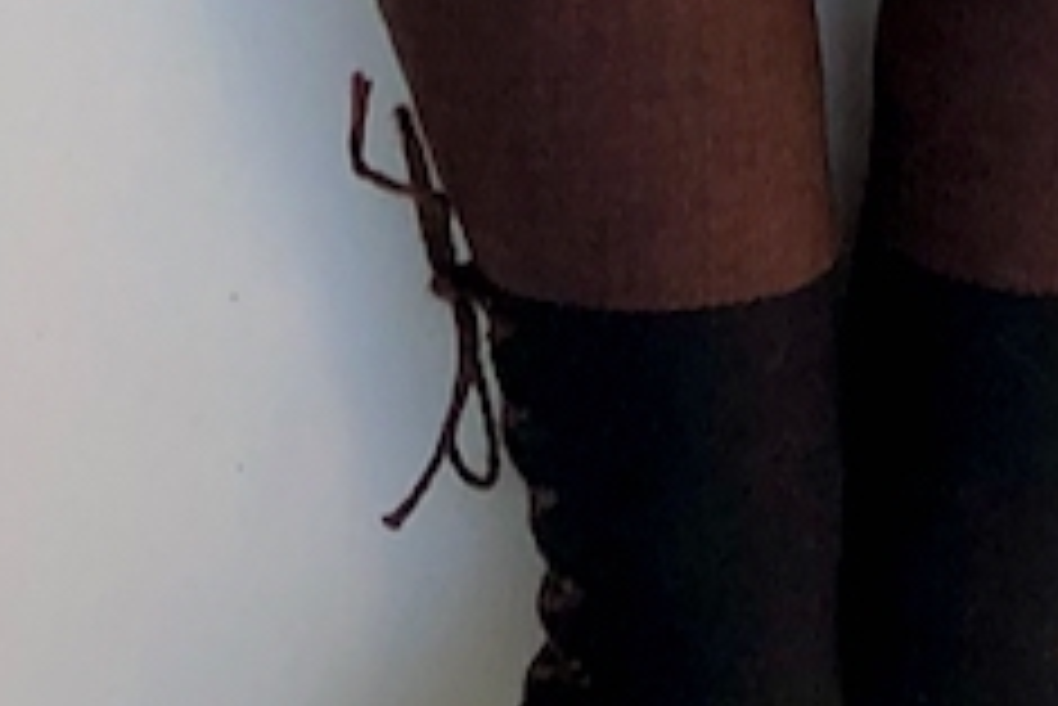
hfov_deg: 12.4
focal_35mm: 165
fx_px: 4852
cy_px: -1648
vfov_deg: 7.1
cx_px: 810
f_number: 1.8
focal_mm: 3.99
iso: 20
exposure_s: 1/410
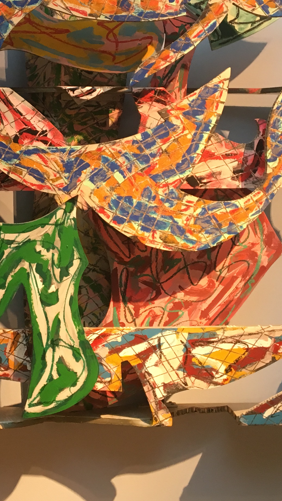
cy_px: 176
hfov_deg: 17.3
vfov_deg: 30.4
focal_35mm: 69
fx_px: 917
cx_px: 44
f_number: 2.2
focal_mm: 4.15
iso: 64
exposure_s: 1/30
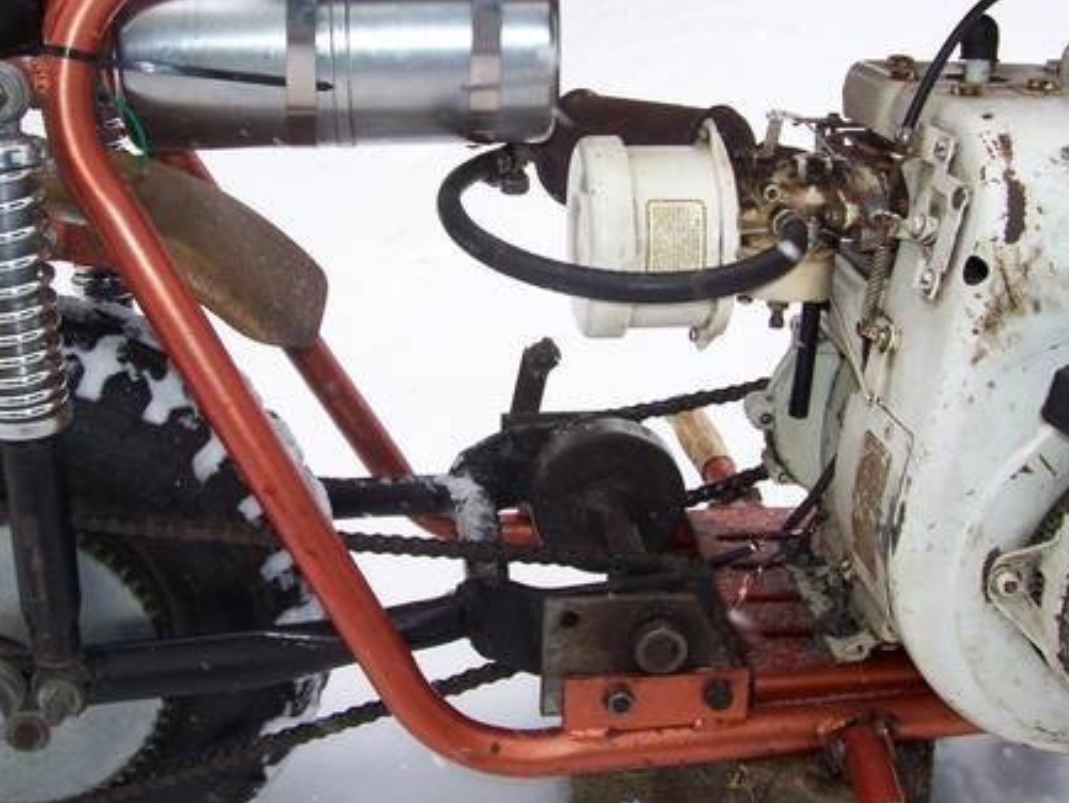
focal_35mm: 47
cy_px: 278
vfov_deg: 30.7
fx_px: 1452
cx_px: 480
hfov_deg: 40.4
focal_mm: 5.6
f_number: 2.7
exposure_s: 1/436
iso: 80
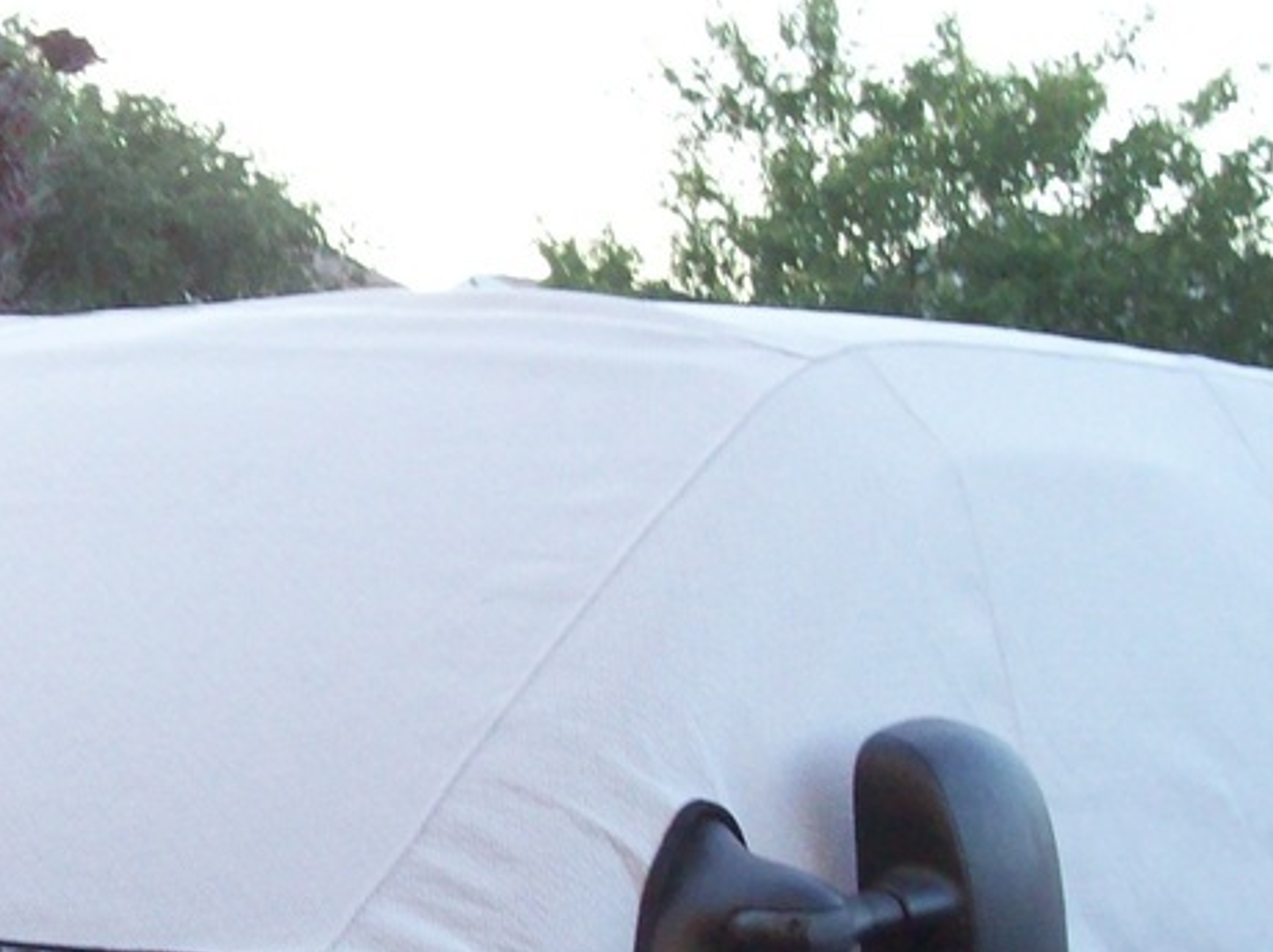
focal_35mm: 94
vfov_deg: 15.6
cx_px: 196
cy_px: 702
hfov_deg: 20.6
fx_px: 3453
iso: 185
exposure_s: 1/128
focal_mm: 6
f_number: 2.7
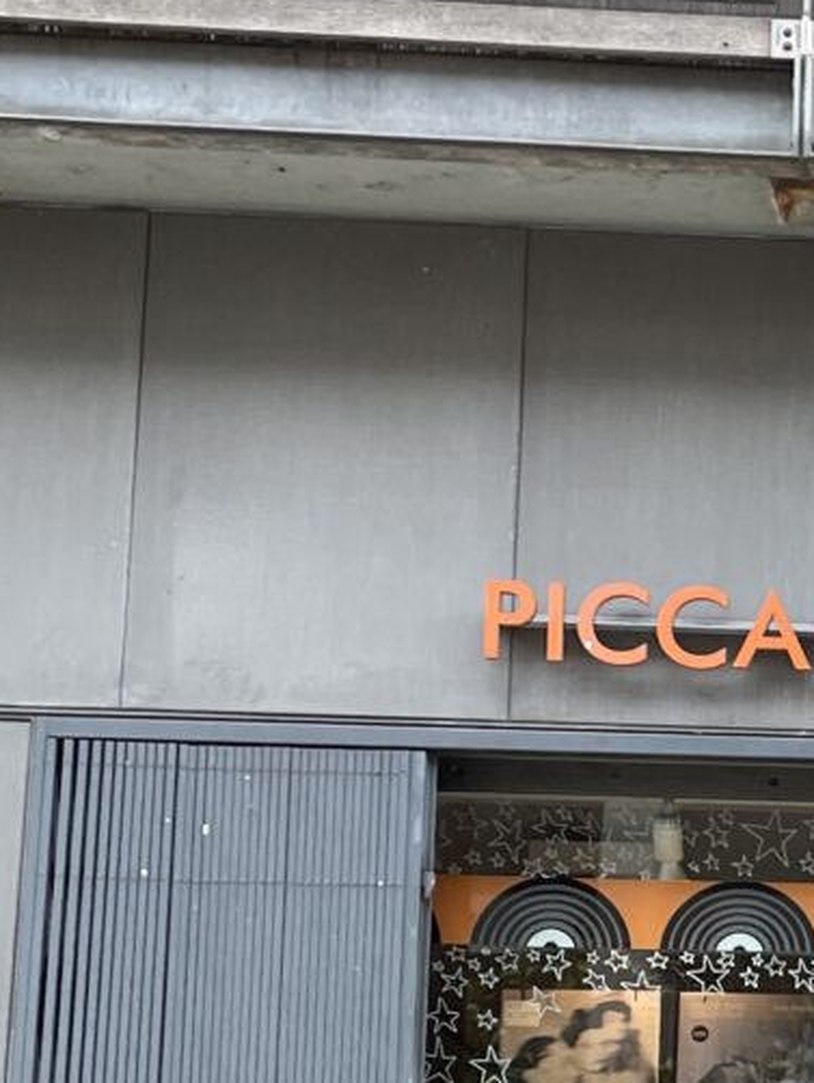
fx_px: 3321
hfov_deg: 13.0
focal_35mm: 106
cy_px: 1113
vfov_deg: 18.0
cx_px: 1341
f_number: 1.6
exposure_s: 1/121
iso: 32
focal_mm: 4.2
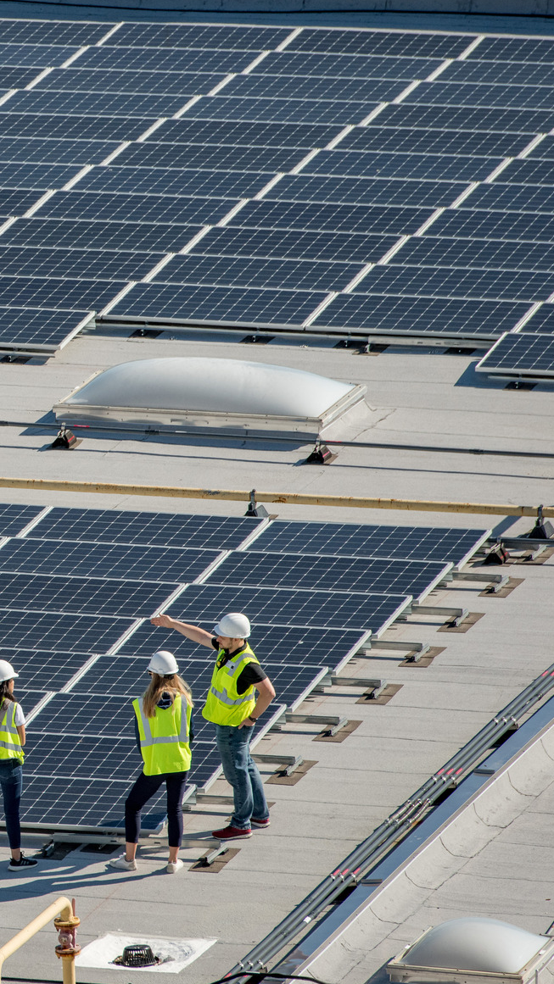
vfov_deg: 5.4
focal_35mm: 397
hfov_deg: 3.0
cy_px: 406
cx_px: -343
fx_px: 10369
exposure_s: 1/1600
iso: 320
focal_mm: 200
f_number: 8
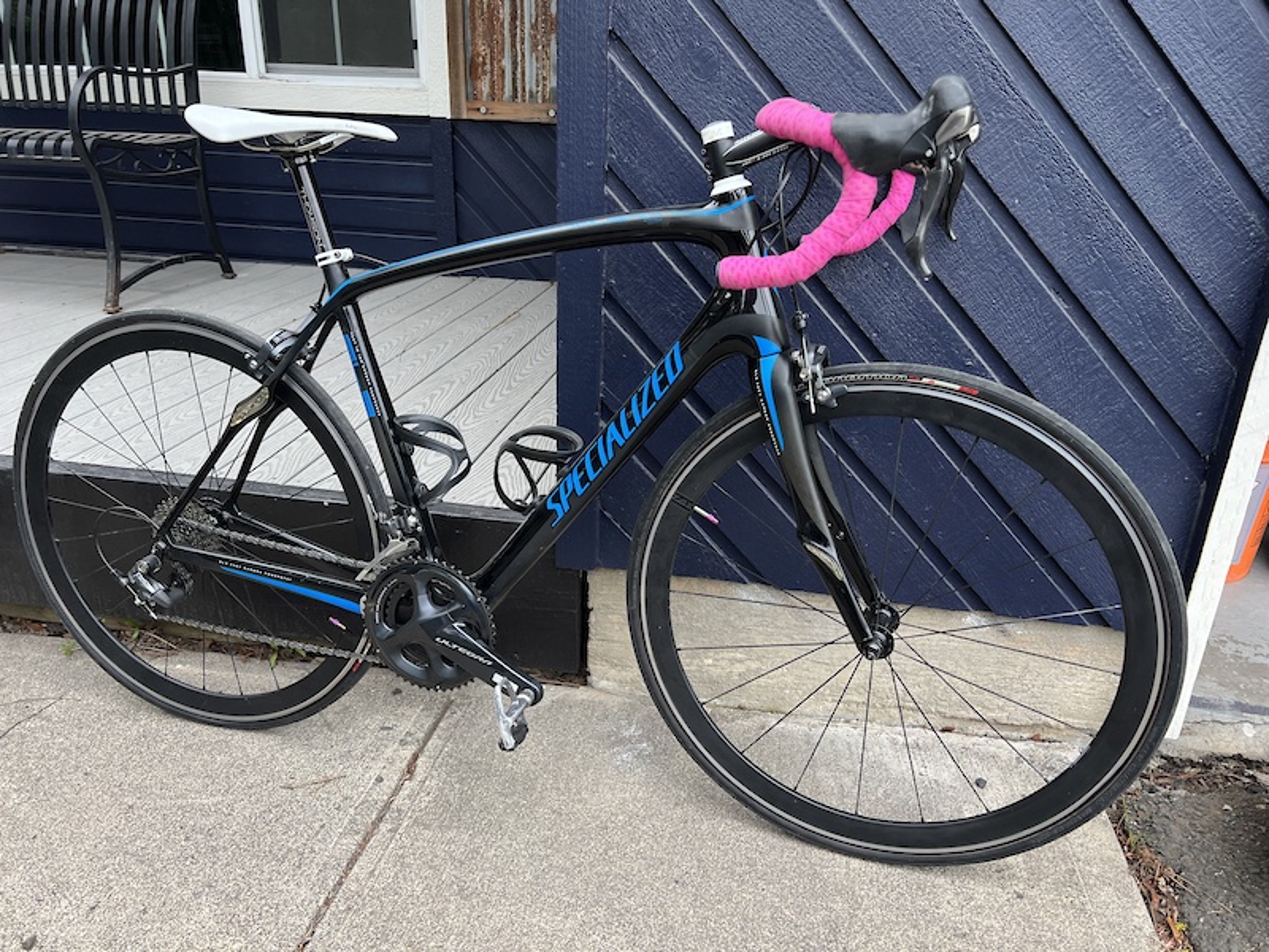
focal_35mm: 26
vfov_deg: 53.1
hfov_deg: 67.3
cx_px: 634
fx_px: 953
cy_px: 476
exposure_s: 1/372
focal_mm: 5.7
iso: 50
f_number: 1.5
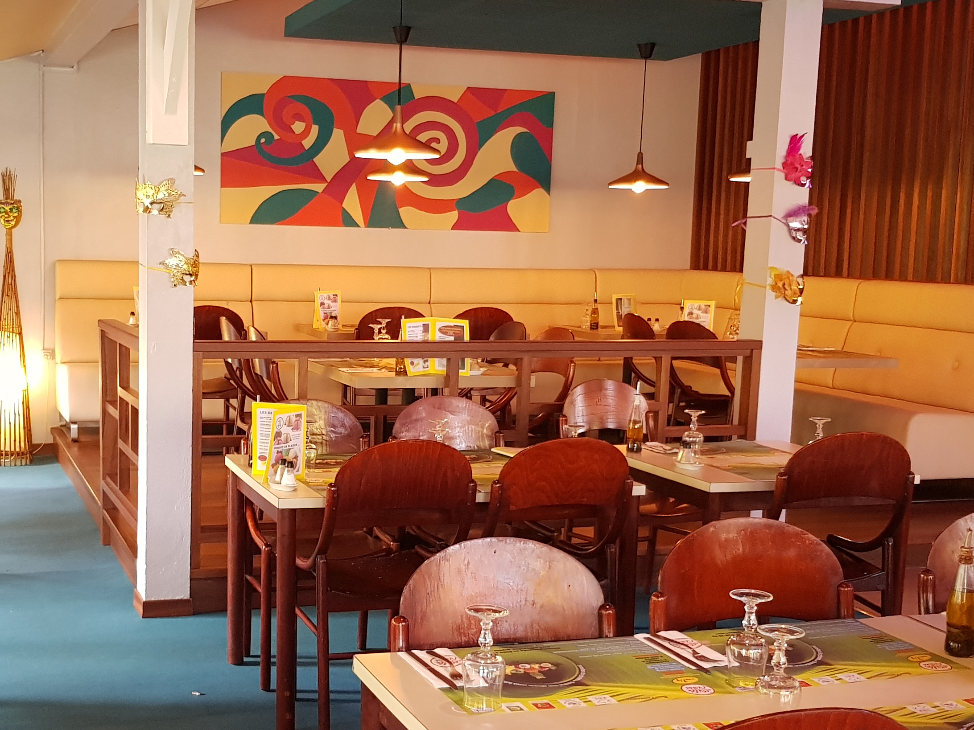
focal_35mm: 48
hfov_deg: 39.4
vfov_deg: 30.2
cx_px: 370
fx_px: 1351
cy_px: 436
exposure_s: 1/33
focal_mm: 4.3
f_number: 1.7
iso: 250
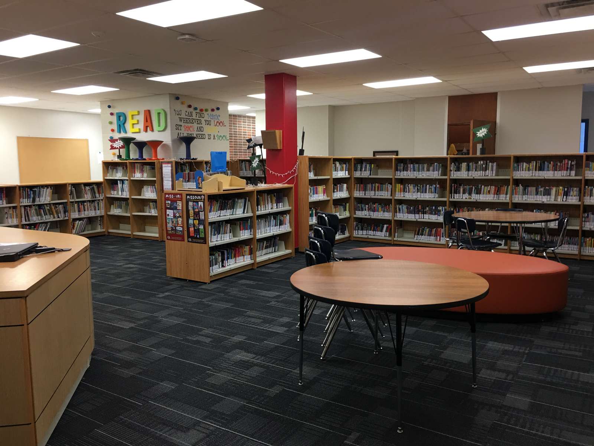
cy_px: 223
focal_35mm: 29
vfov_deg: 48.2
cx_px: 297
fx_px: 498
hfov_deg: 61.7
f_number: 2.2
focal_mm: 4.15
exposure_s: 1/15
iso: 40
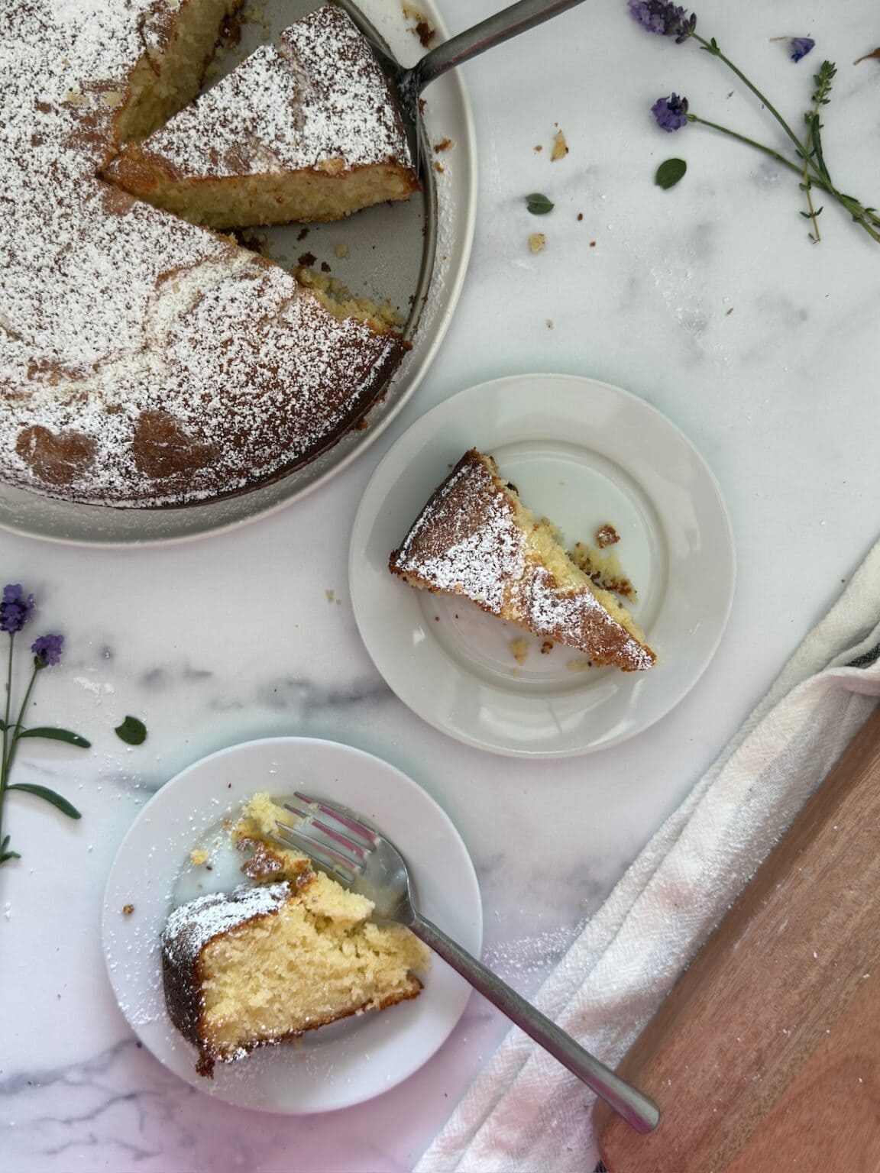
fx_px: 1186
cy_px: 586
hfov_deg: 40.7
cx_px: 440
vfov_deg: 52.6
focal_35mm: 35
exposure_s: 1/110
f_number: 1.78
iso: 100
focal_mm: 6.76
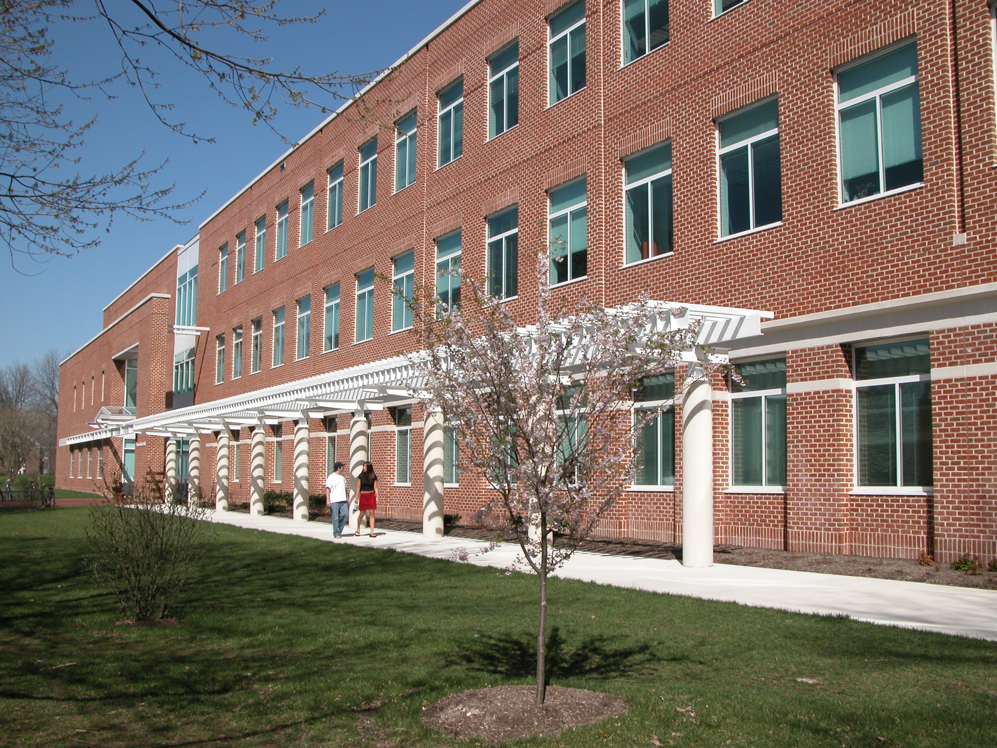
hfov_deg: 52.6
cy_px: 374
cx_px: 498
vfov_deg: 40.7
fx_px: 1008
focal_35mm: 35
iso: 100
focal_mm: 9.2
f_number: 7.1
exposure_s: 1/430
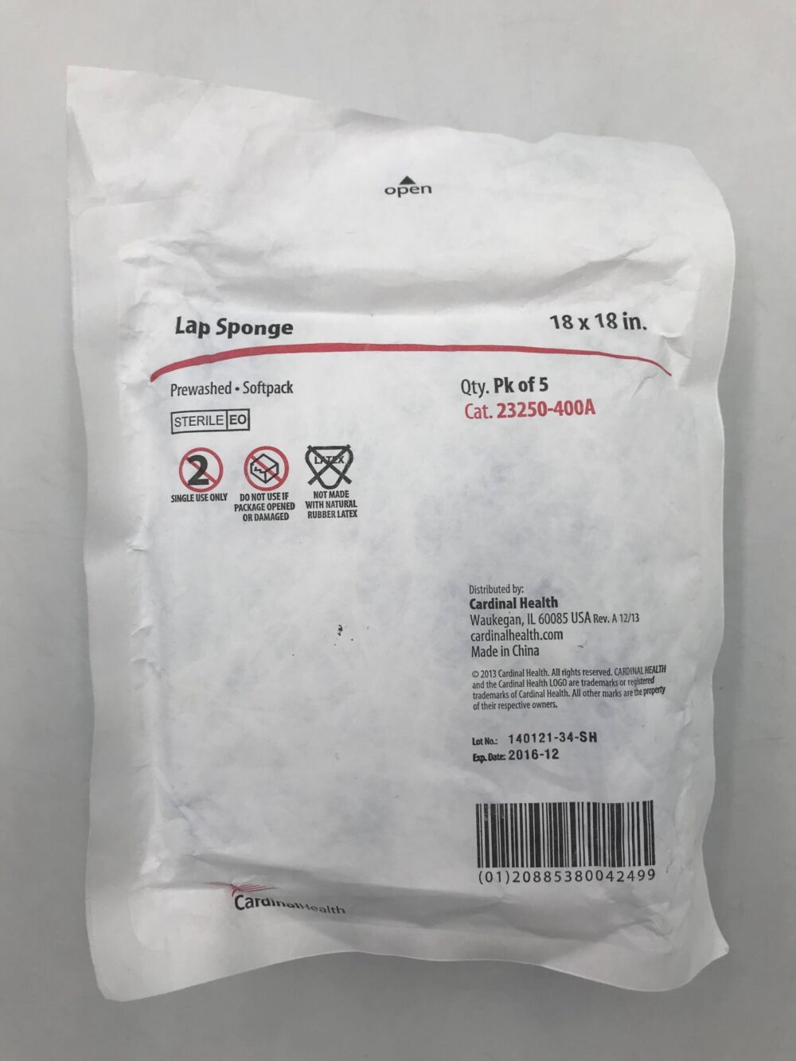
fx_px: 858
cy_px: 530
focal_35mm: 28
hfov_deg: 49.8
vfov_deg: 63.4
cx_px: 398
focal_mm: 3.99
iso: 20
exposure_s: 1/131
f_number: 1.8
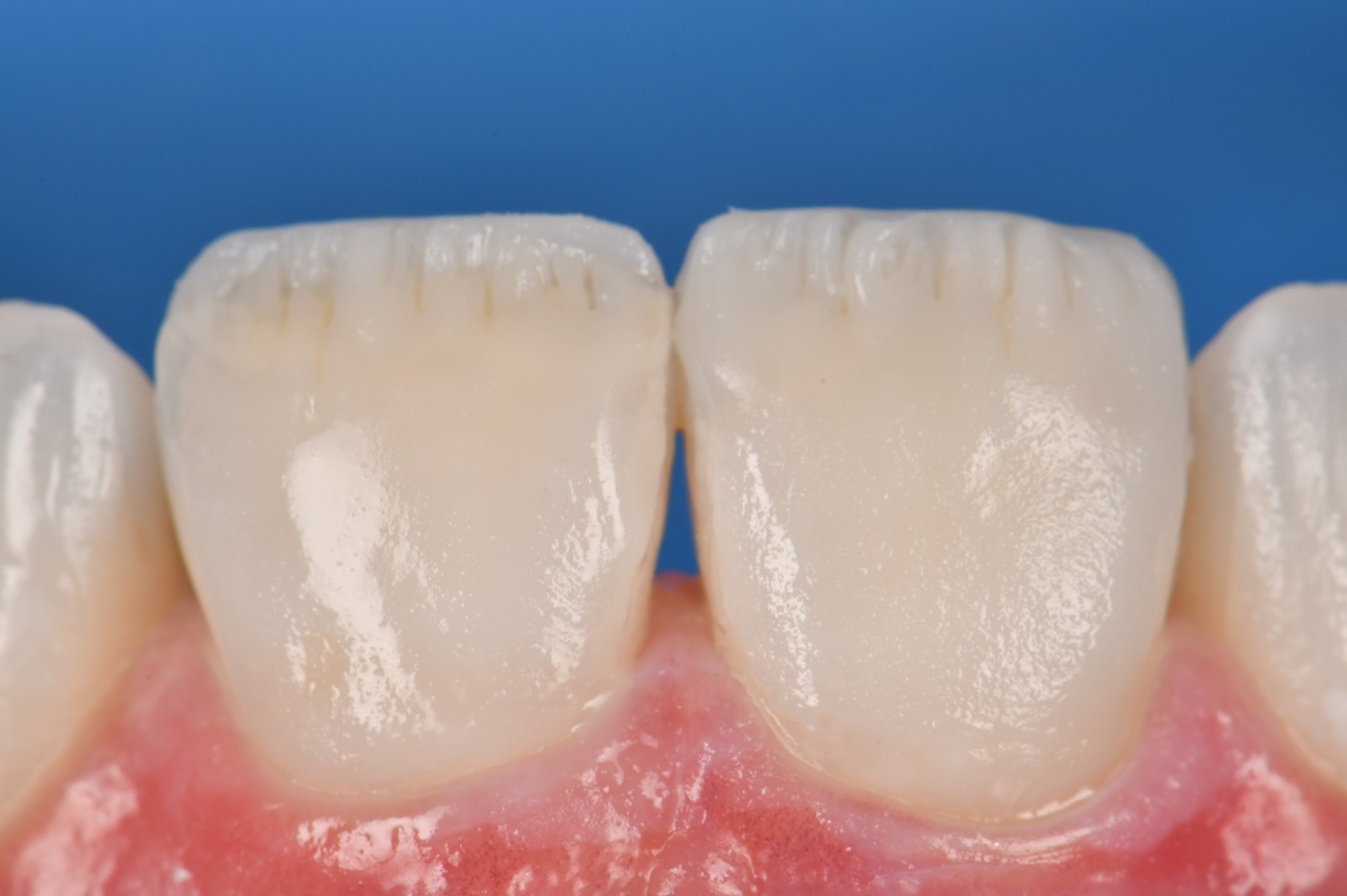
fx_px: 5871
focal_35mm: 157
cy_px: 448
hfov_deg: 13.1
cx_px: 674
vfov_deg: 8.7
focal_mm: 105
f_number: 32
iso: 200
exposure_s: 1/200
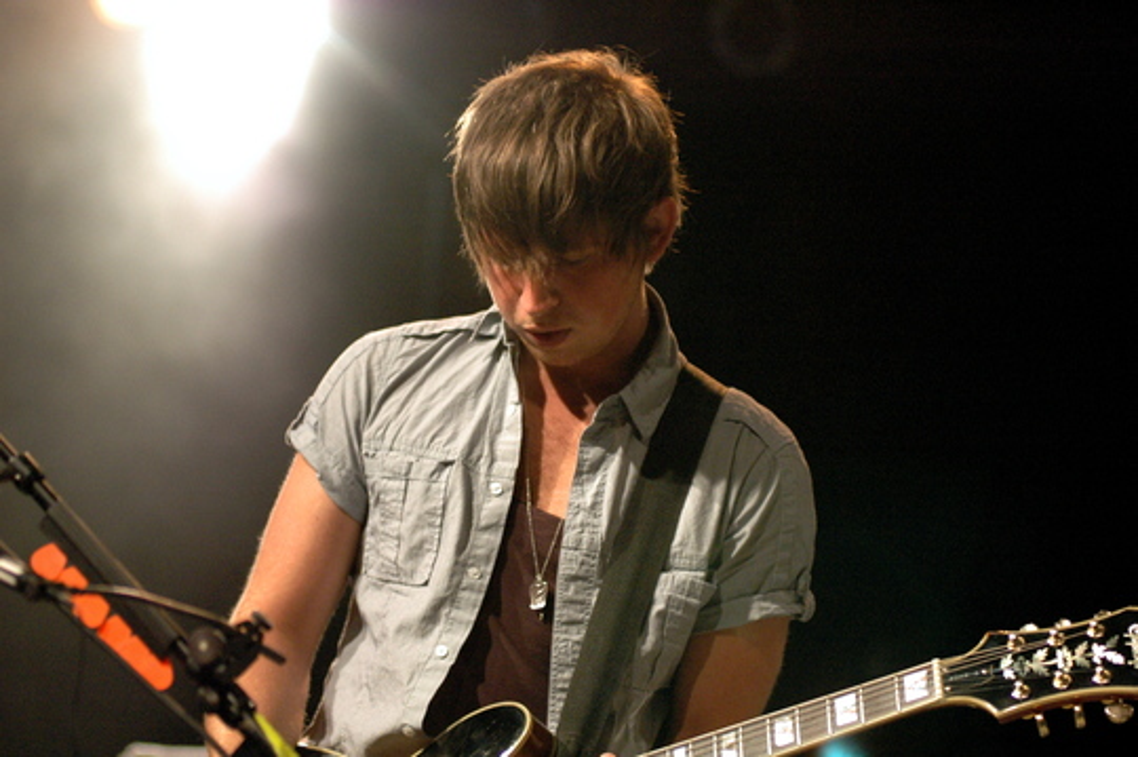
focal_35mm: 120
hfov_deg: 17.1
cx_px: 569
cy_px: 378
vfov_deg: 11.4
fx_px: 3790
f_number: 2.8
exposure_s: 1/400
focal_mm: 80
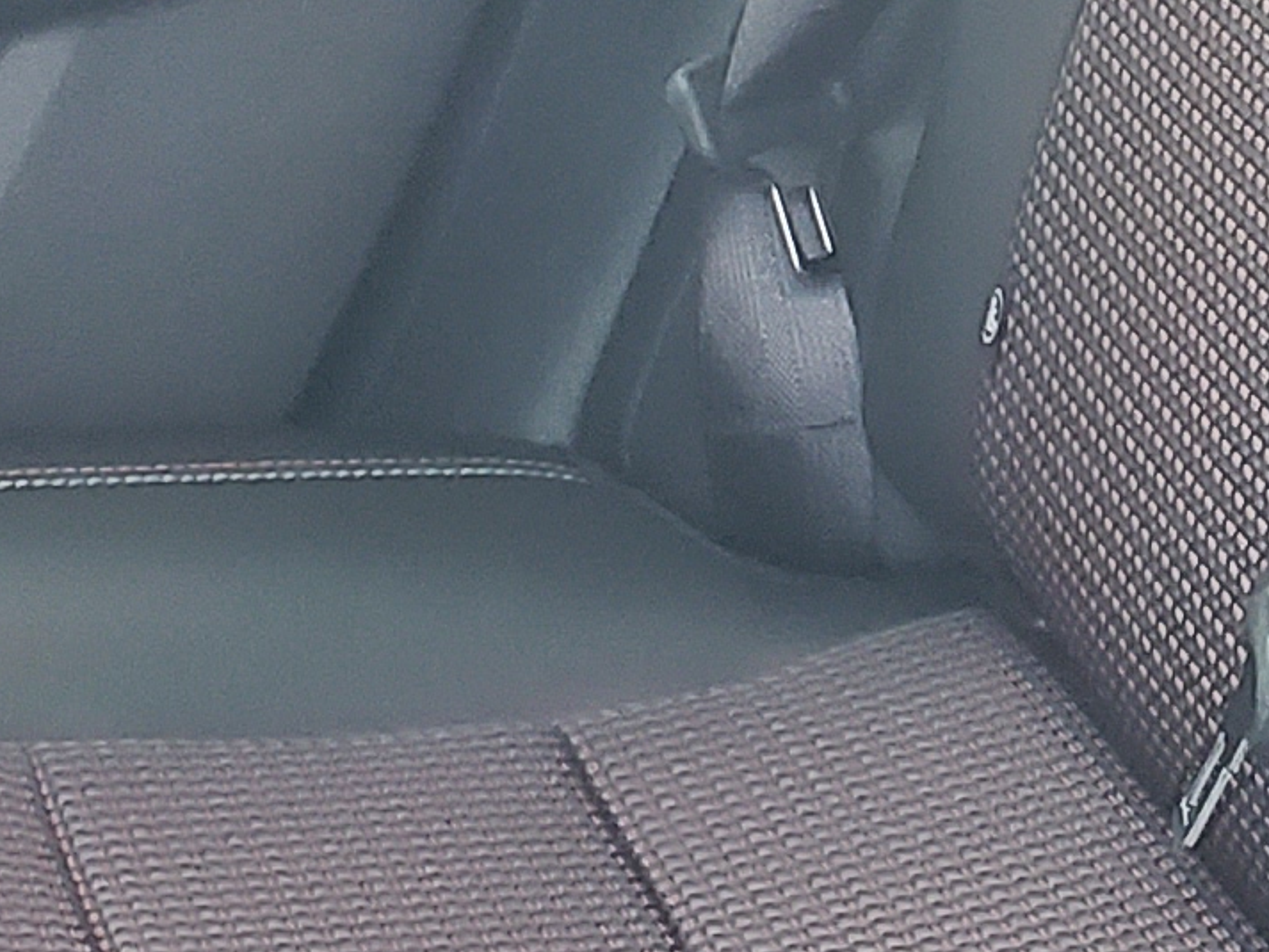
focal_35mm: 147
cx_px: 1760
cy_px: -215
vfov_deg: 9.9
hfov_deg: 12.9
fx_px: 5390
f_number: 2.4
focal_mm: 4.3
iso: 320
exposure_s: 1/120
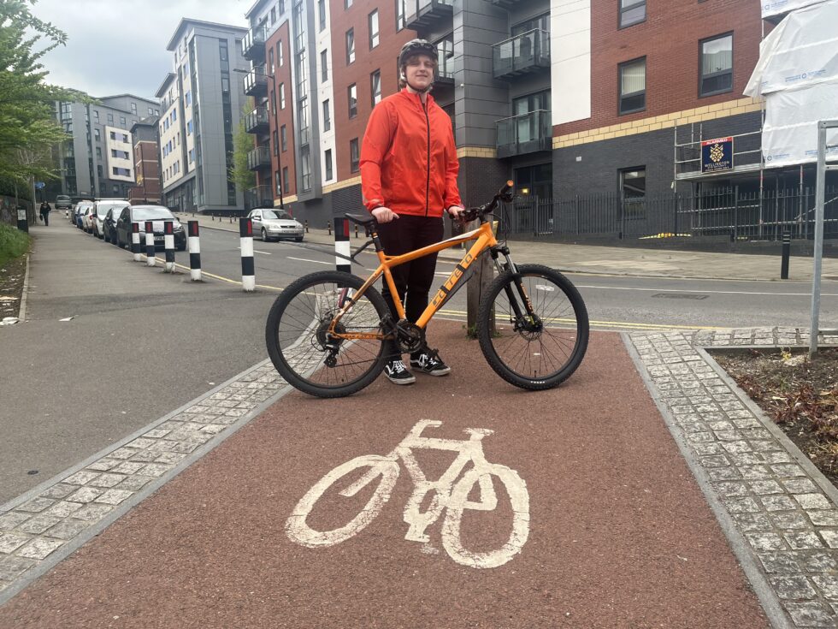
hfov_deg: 67.3
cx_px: 419
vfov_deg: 53.1
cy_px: 314
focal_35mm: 26
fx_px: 629
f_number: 1.6
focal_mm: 5.1
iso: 50
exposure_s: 1/318
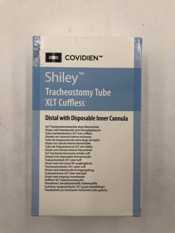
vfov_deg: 63.4
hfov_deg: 49.7
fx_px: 189
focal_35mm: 28
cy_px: 116
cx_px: 88
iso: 20
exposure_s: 1/154
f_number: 1.8
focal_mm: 3.99
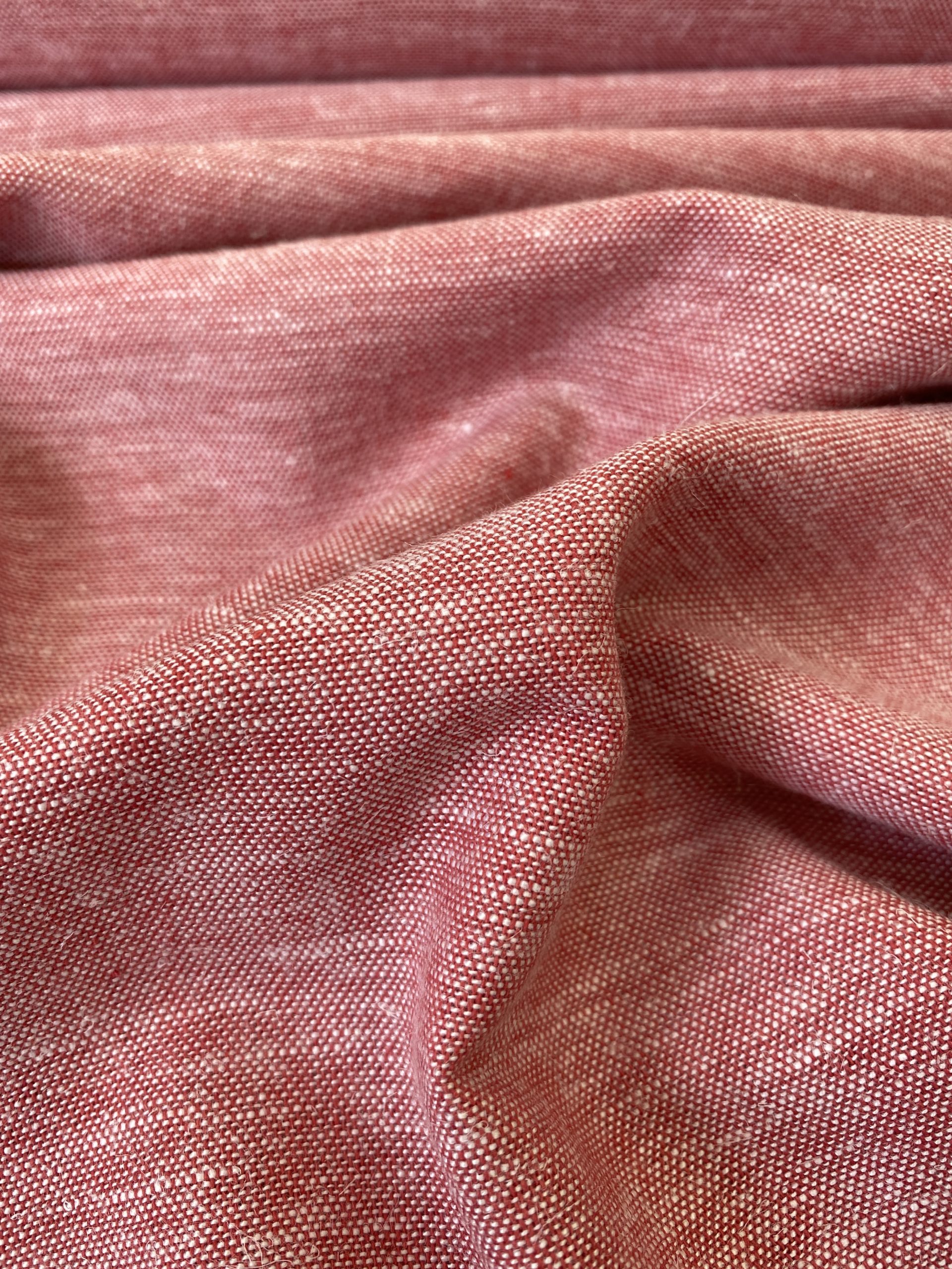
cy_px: 634
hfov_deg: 53.1
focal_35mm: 26
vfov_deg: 67.3
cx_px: 476
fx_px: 953
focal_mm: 4.25
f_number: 1.8
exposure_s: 1/122
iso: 50
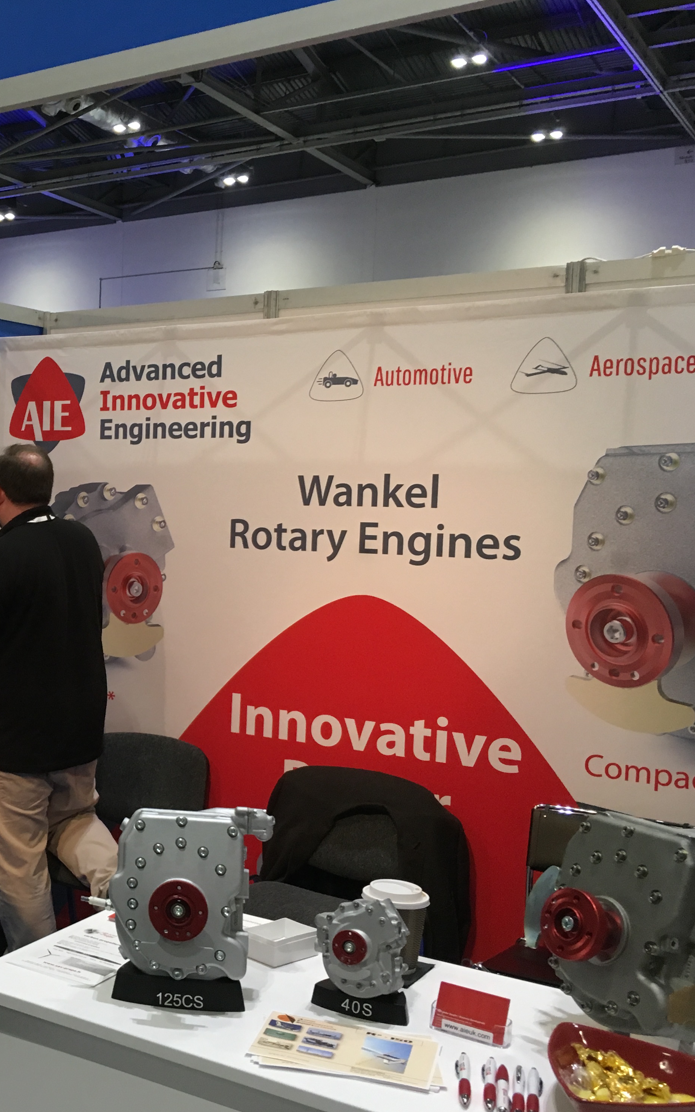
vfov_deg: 47.2
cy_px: 566
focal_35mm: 42
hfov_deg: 28.4
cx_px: -26
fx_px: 1273
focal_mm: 4.15
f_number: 2.2
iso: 125
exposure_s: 1/33
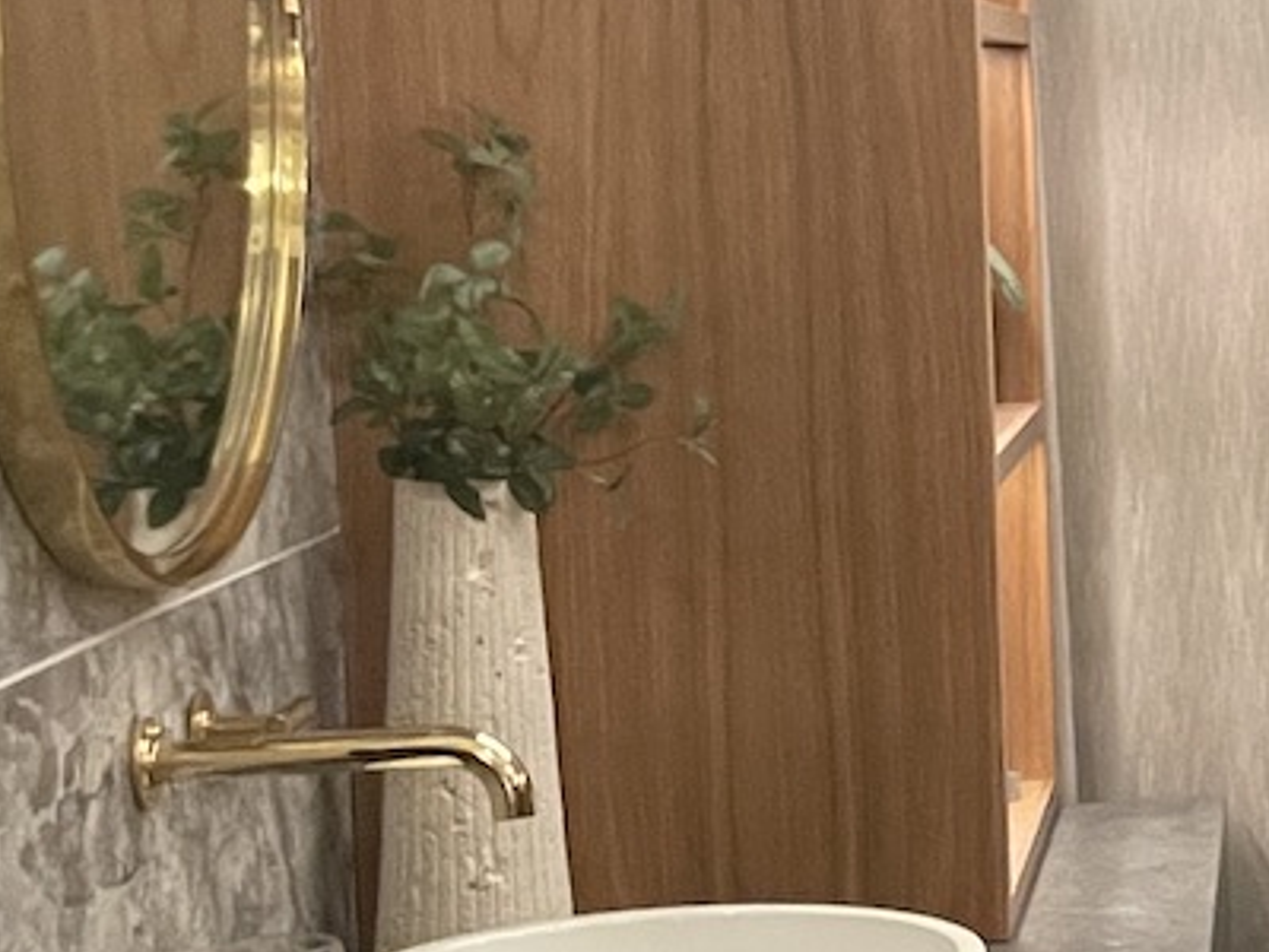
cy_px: 505
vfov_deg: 14.2
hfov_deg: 16.4
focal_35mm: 104
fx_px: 3813
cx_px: 2170
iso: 500
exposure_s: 1/51
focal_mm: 4.2
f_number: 1.6
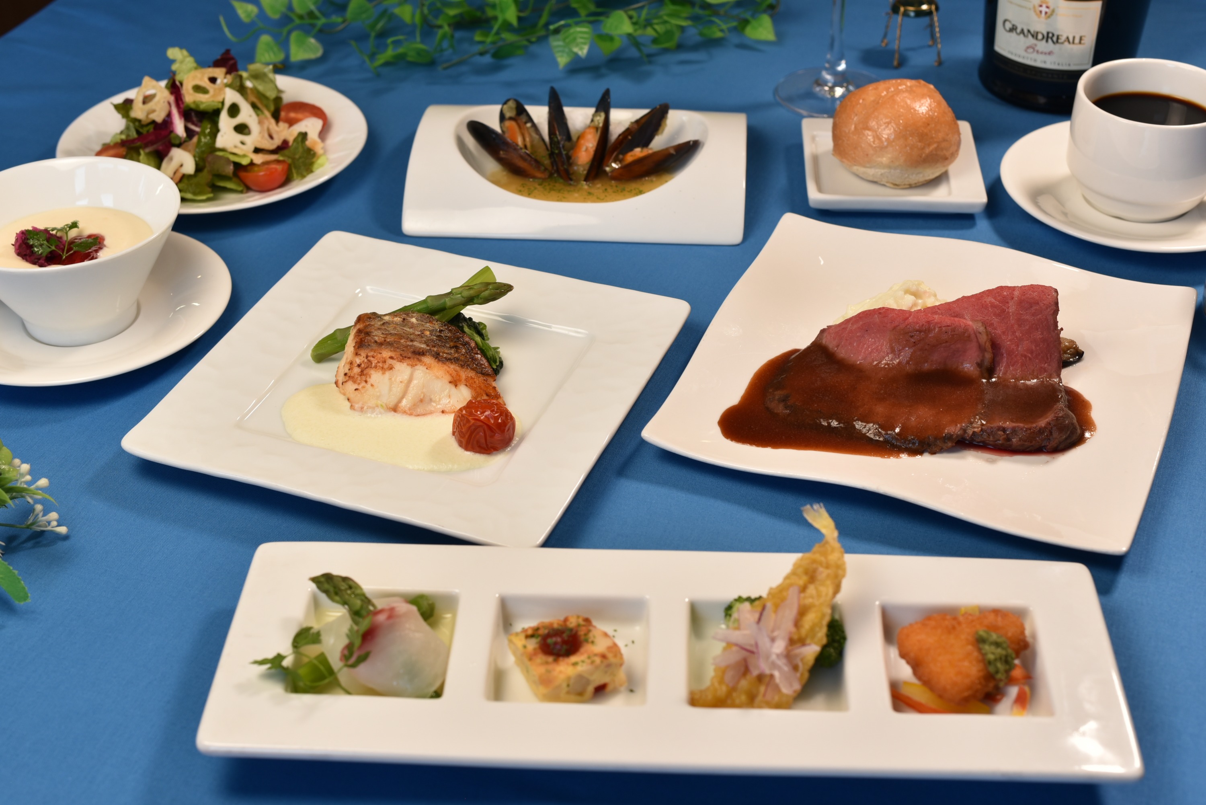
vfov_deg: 27.0
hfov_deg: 39.6
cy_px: 402
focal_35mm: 50
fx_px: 1675
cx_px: 603
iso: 250
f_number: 8
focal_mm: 50
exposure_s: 1/50
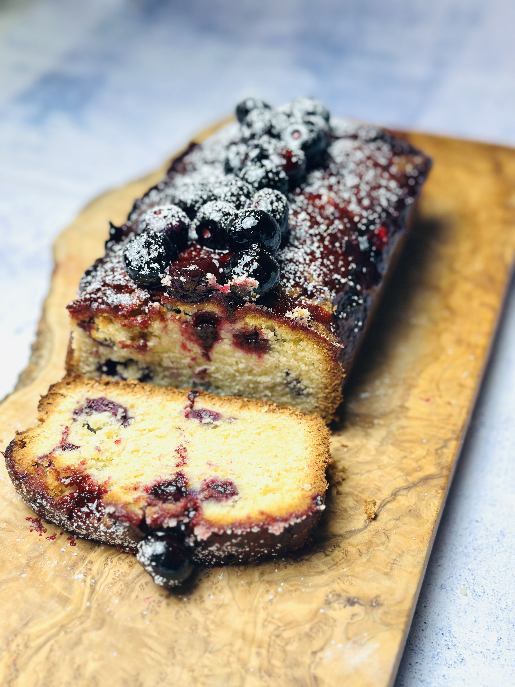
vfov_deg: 39.7
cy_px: 344
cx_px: 258
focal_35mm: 48
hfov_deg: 30.3
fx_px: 952
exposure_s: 1/222
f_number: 1.78
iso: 80
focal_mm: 6.86
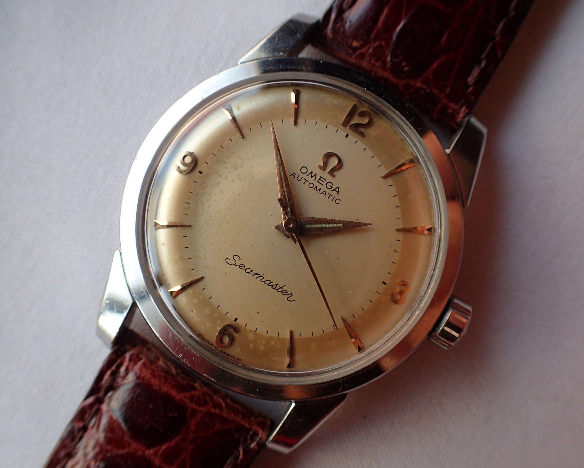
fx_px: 553
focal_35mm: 32
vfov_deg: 45.8
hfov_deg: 55.7
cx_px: 293
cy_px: 235
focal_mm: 5.5
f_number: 2.3
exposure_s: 1/125
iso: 125
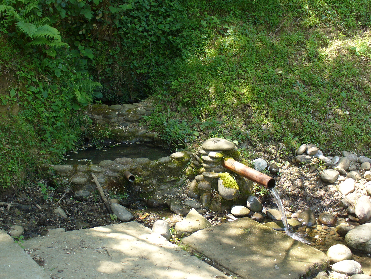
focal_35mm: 46
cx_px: 186
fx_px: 493
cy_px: 140
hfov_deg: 41.2
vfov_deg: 31.5
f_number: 2.8
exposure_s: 1/80
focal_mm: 6.1
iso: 80
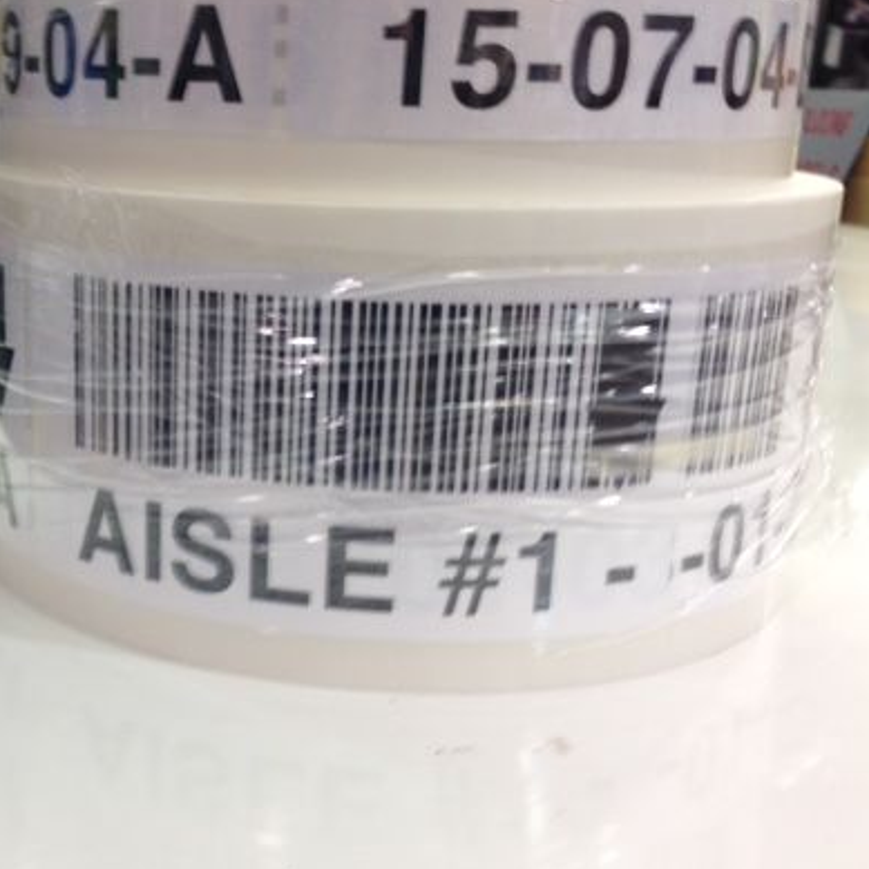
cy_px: 451
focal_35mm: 48
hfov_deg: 34.6
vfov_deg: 35.4
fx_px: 1363
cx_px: 210
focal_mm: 4.12
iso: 50
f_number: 2.4
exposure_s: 1/24
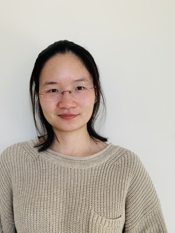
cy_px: 146
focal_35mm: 34
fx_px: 229
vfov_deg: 53.3
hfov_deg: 41.6
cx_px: 72
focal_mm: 4.25
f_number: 1.8
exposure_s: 1/122
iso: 32
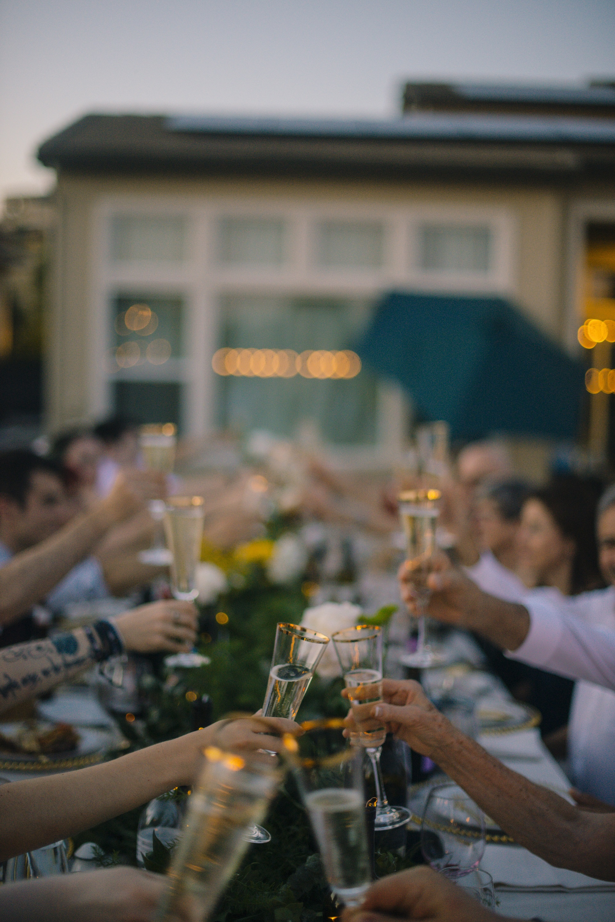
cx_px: 308
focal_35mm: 50
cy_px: 461
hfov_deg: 27.0
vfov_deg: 39.6
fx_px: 1280
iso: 640
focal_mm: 50
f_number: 1.4
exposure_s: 1/500
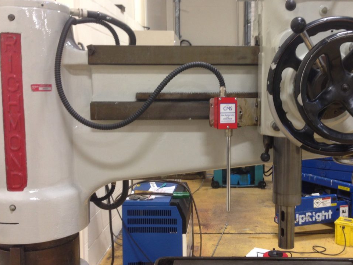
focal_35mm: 44
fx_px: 449
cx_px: 218
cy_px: 137
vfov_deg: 32.9
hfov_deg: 42.7
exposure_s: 1/20
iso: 80
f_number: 2.4
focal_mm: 4.12
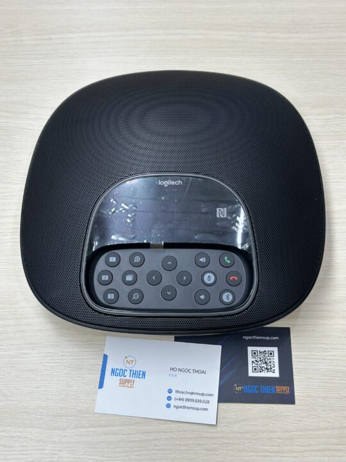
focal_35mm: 48
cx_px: 173
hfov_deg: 30.3
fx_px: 640
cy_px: 231
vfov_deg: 39.7
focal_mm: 6.86
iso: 80
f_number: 1.78
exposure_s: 1/100
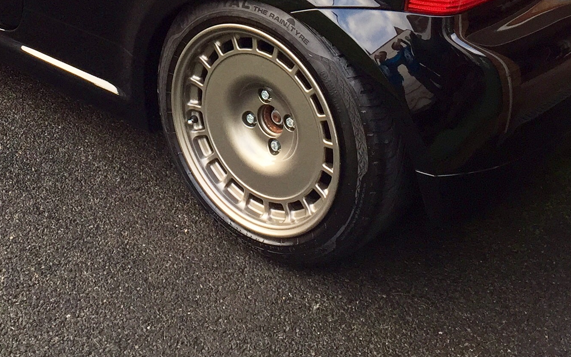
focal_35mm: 75
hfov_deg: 27.4
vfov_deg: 16.4
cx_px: 200
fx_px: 1167
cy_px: -111
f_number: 2.2
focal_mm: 4.15
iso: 40
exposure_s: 1/100
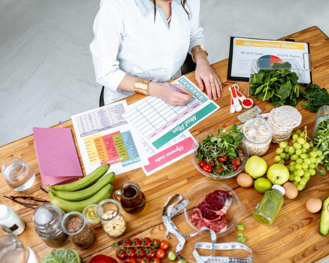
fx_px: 389
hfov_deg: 45.8
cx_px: 169
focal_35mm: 40
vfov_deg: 37.3
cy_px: 133
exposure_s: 1/125
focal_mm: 35
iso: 250
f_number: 2.2
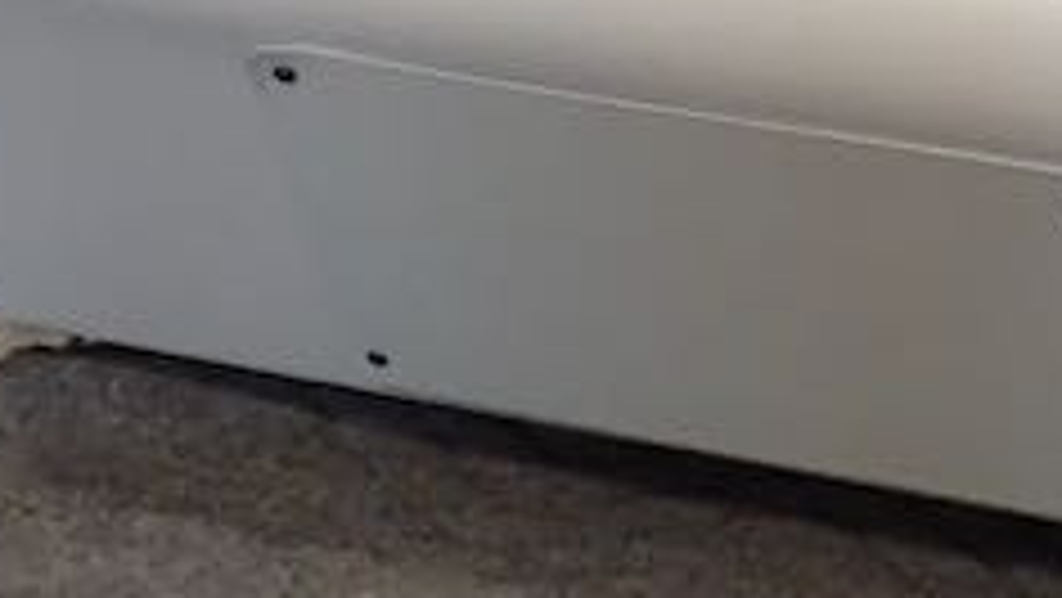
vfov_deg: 6.8
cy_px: -337
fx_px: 4987
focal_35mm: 177
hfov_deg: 12.2
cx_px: 508
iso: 320
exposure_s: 1/30
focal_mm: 5.5
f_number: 2.3
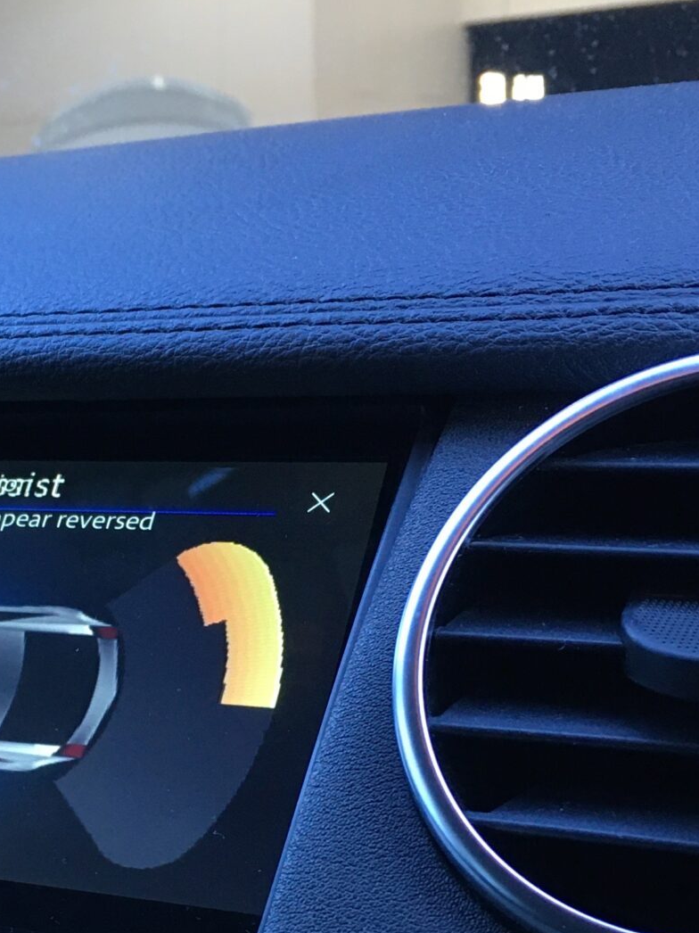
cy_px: 782
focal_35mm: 71
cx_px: -26
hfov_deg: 20.0
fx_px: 1912
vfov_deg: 26.7
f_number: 2.2
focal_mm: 4.15
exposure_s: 1/33
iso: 50
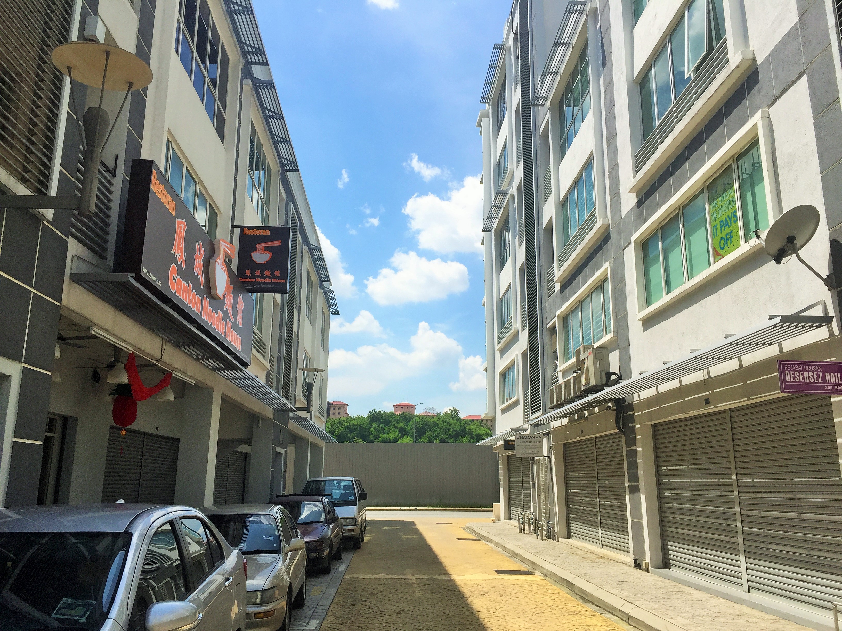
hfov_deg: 61.7
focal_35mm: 29
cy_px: 316
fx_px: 705
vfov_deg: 48.2
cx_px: 421
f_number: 2.2
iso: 32
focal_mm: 4.15
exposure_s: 1/2639
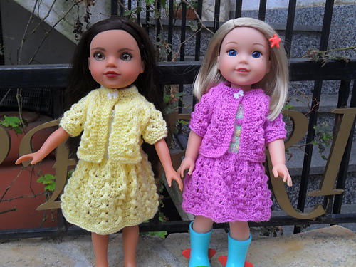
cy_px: 134
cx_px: 178
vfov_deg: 38.7
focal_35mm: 37
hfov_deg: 50.1
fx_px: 381
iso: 100
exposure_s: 1/90
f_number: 4
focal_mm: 6.6
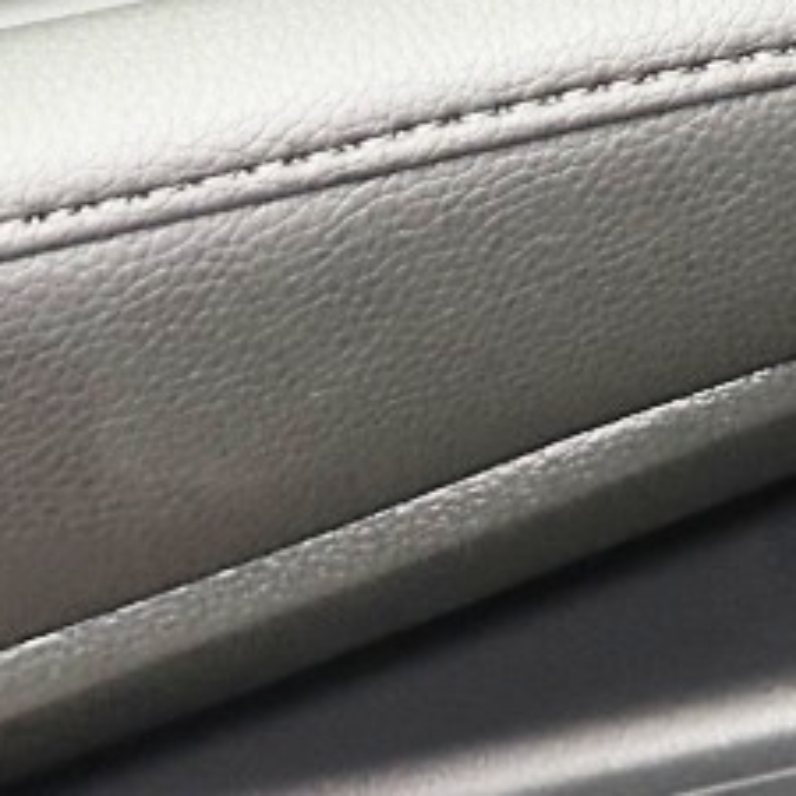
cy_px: -506
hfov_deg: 8.9
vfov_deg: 8.8
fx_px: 5021
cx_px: 1164
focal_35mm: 193
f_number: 1.78
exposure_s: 1/24
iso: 640
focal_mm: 6.86
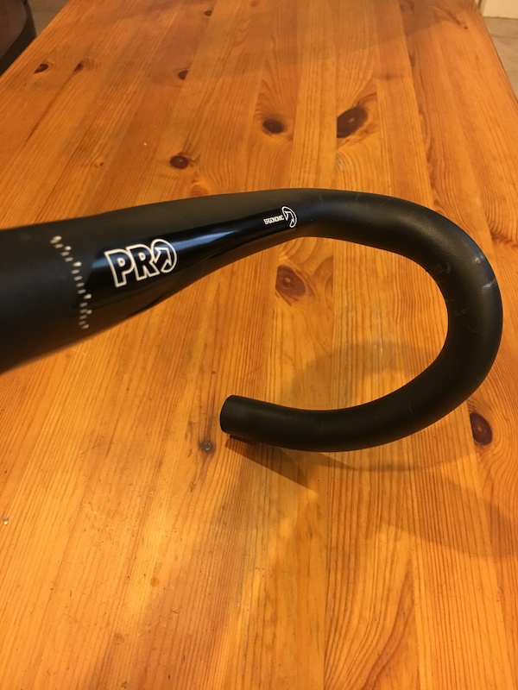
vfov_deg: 61.7
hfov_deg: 48.2
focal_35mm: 29
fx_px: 579
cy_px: 345
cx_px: 259
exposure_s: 1/15
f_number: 2.2
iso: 200
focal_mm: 4.15
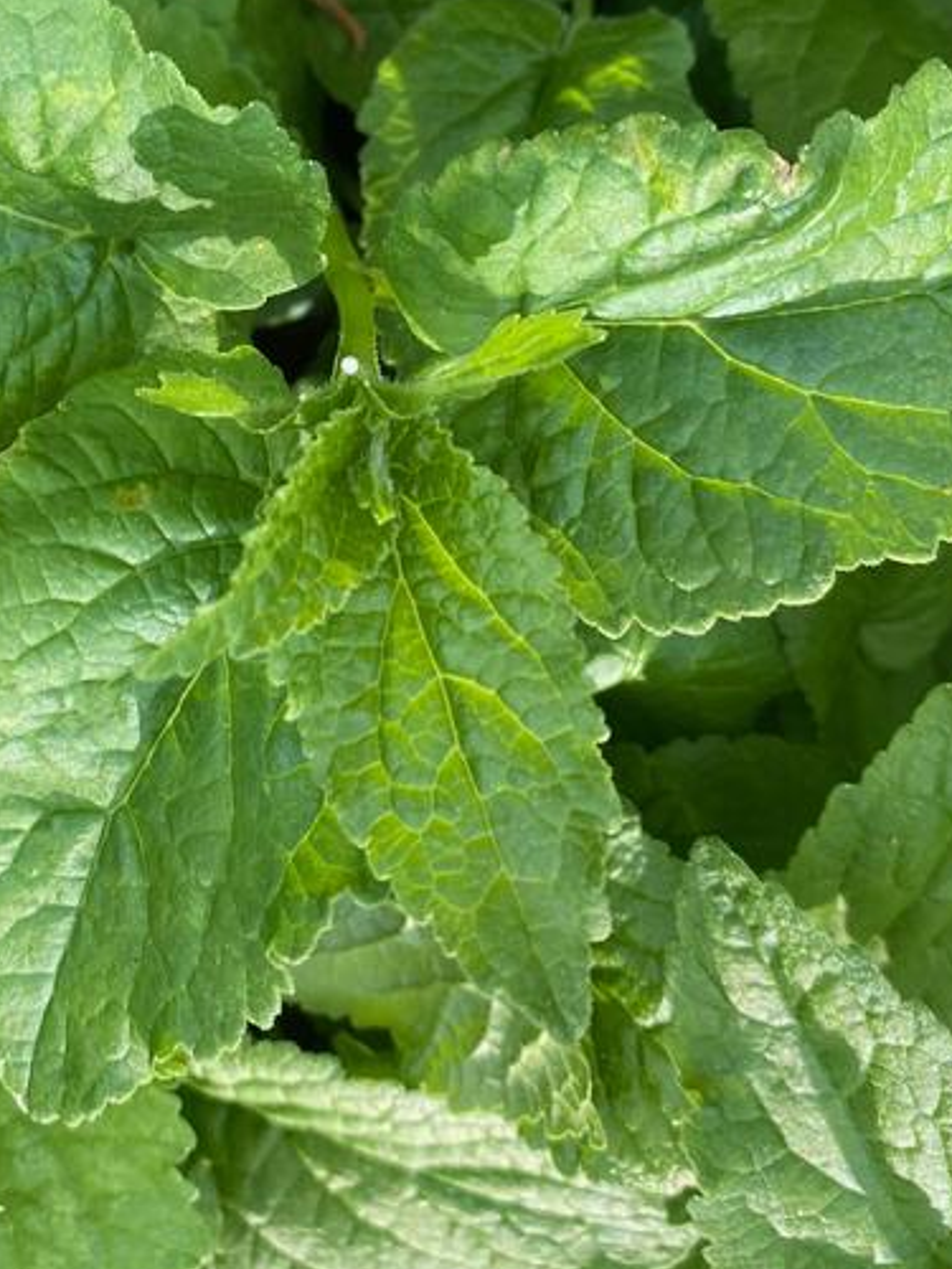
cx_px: 355
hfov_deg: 29.0
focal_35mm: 50
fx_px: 1833
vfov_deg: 36.9
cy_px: 264
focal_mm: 4.25
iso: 32
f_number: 1.8
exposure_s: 1/122
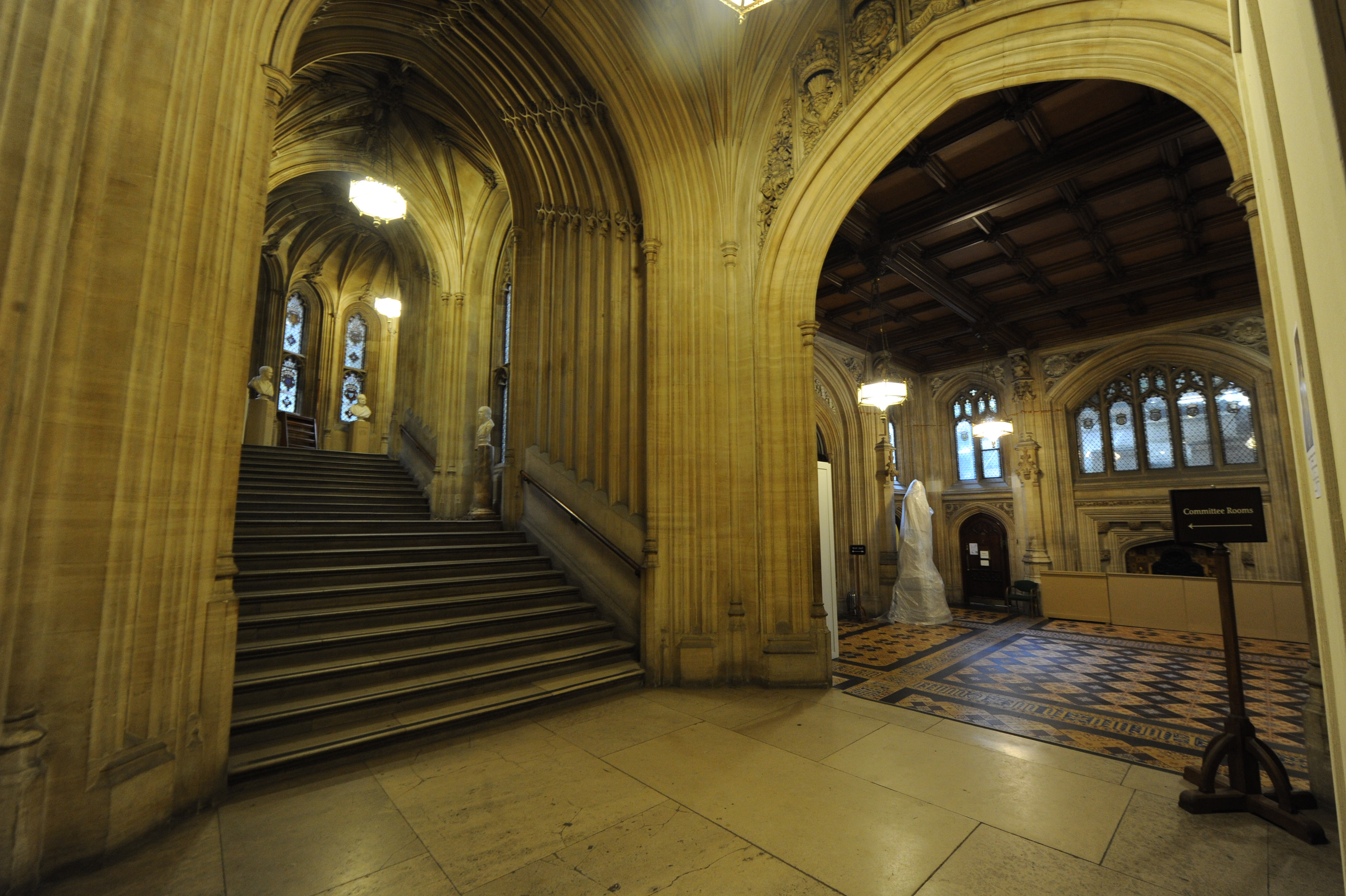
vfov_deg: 81.1
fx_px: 523
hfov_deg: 104.3
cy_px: 448
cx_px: 673
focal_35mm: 14
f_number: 5.6
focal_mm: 14
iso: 2000
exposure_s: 1/13
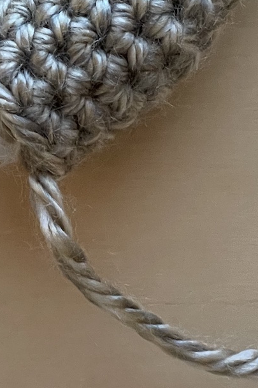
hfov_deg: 7.6
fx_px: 1914
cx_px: -120
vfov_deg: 11.4
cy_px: 3
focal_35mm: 178
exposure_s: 1/40
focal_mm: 6
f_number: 2
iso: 640
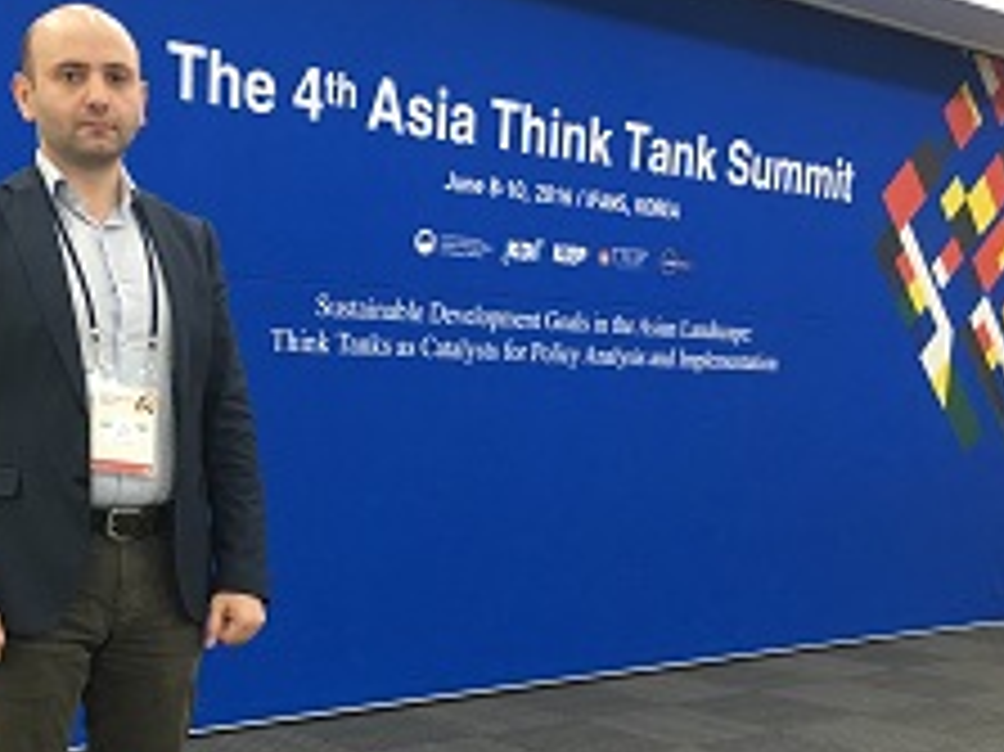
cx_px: 401
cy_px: 581
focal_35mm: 52
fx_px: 1507
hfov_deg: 36.7
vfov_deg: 27.5
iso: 80
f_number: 2.2
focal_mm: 4.15
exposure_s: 1/30
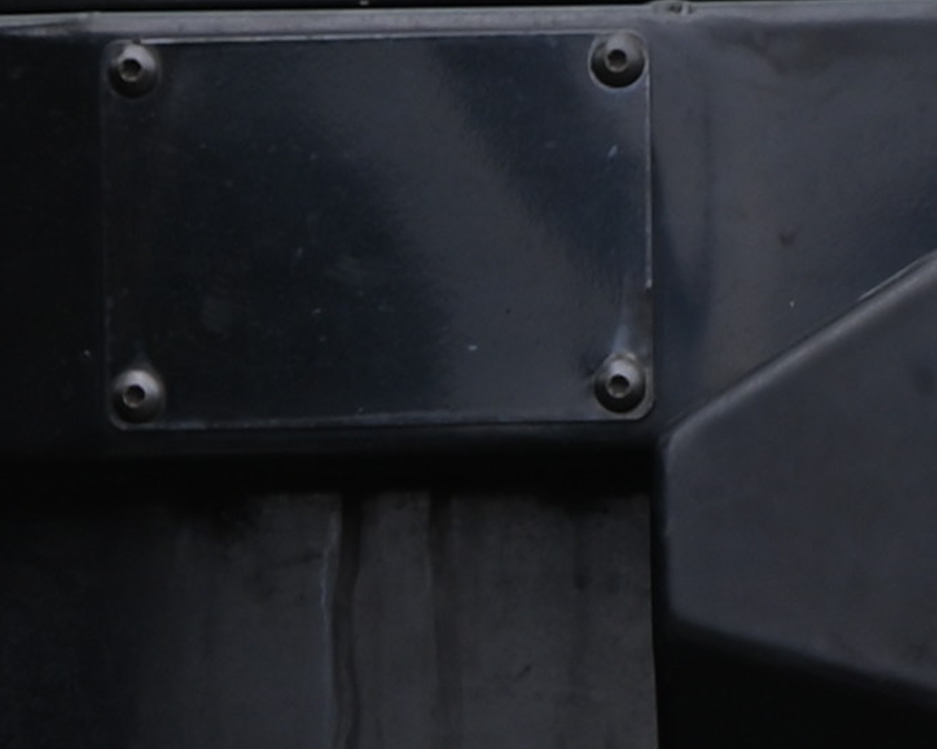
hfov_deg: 1.2
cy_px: -427
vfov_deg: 1.0
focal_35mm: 1623
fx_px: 44989
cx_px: -2101
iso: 160
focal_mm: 195
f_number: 5
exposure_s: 1/250
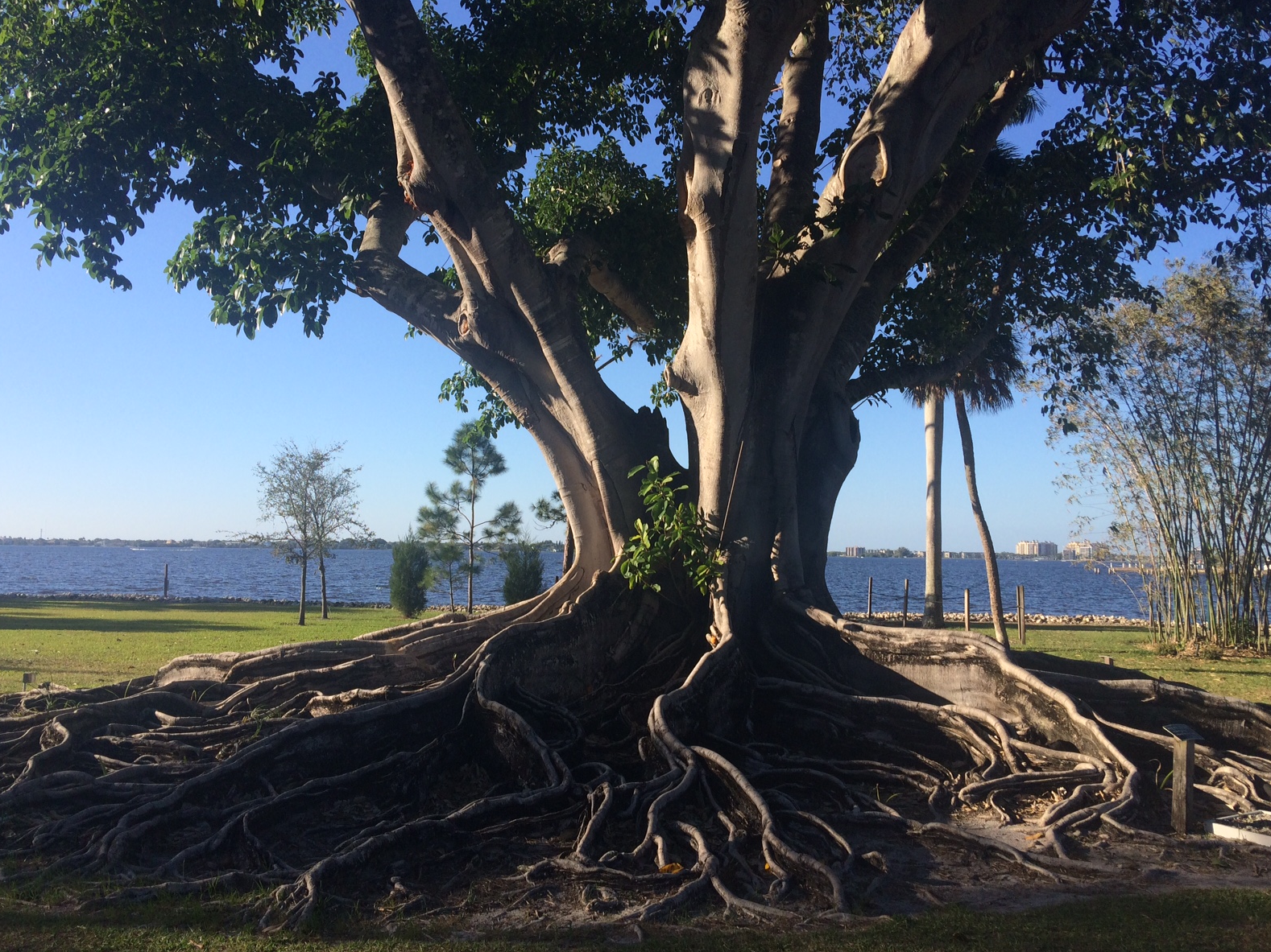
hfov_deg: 60.0
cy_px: 480
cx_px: 635
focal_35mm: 30
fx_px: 1101
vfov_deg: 46.8
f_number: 2.2
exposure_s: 1/1325
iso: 32
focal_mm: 4.15
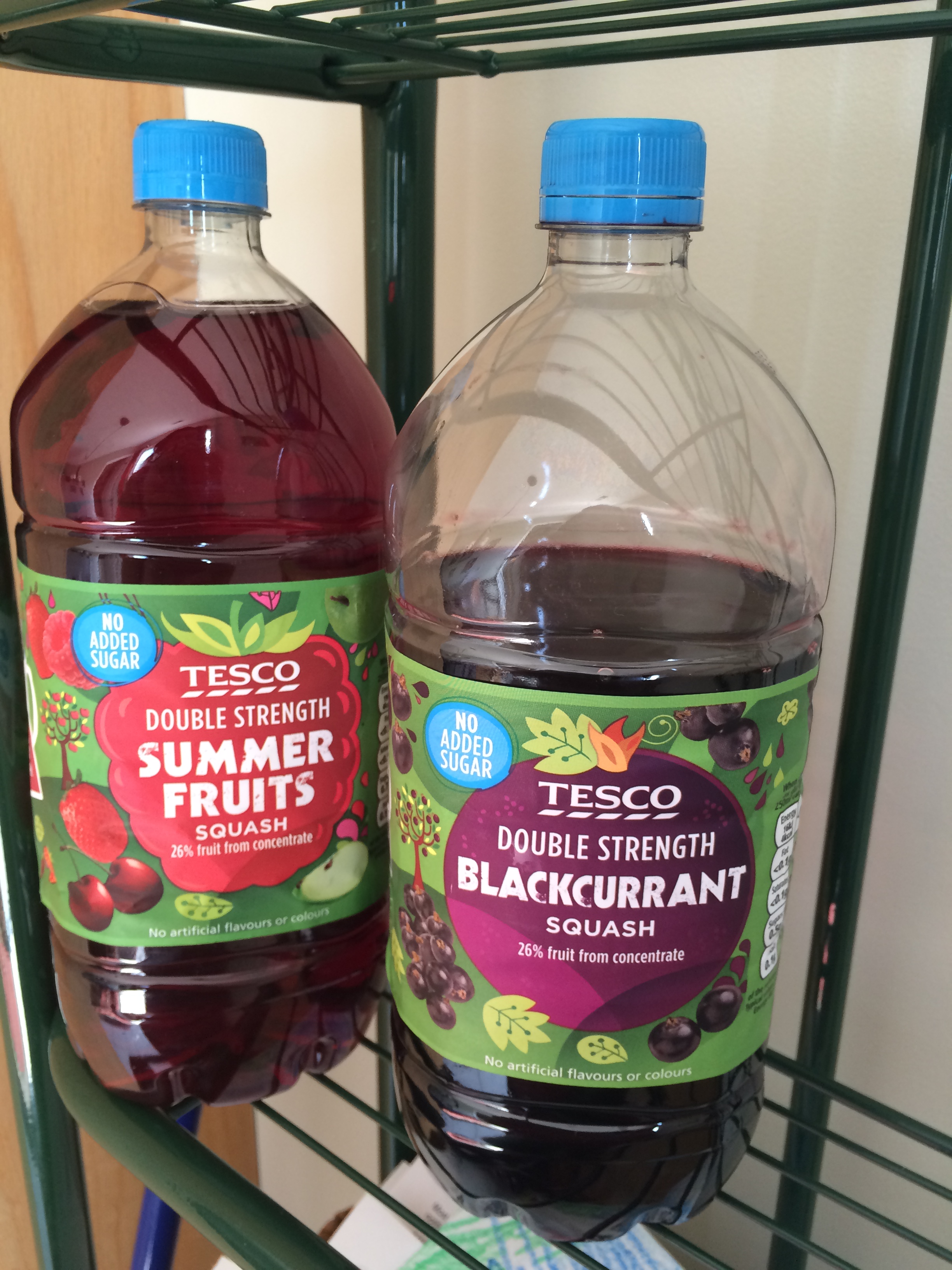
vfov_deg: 61.7
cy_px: 635
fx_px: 1063
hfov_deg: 48.2
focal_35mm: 29
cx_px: 476
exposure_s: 1/30
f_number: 2.2
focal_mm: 4.15
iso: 80
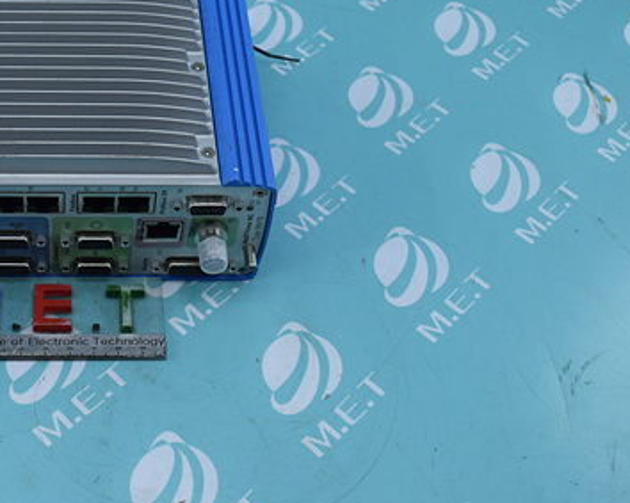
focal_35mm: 56
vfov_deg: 26.9
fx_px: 1044
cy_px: 155
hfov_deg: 32.4
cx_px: 100
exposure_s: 1/160
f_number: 6.3
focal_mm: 22
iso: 400
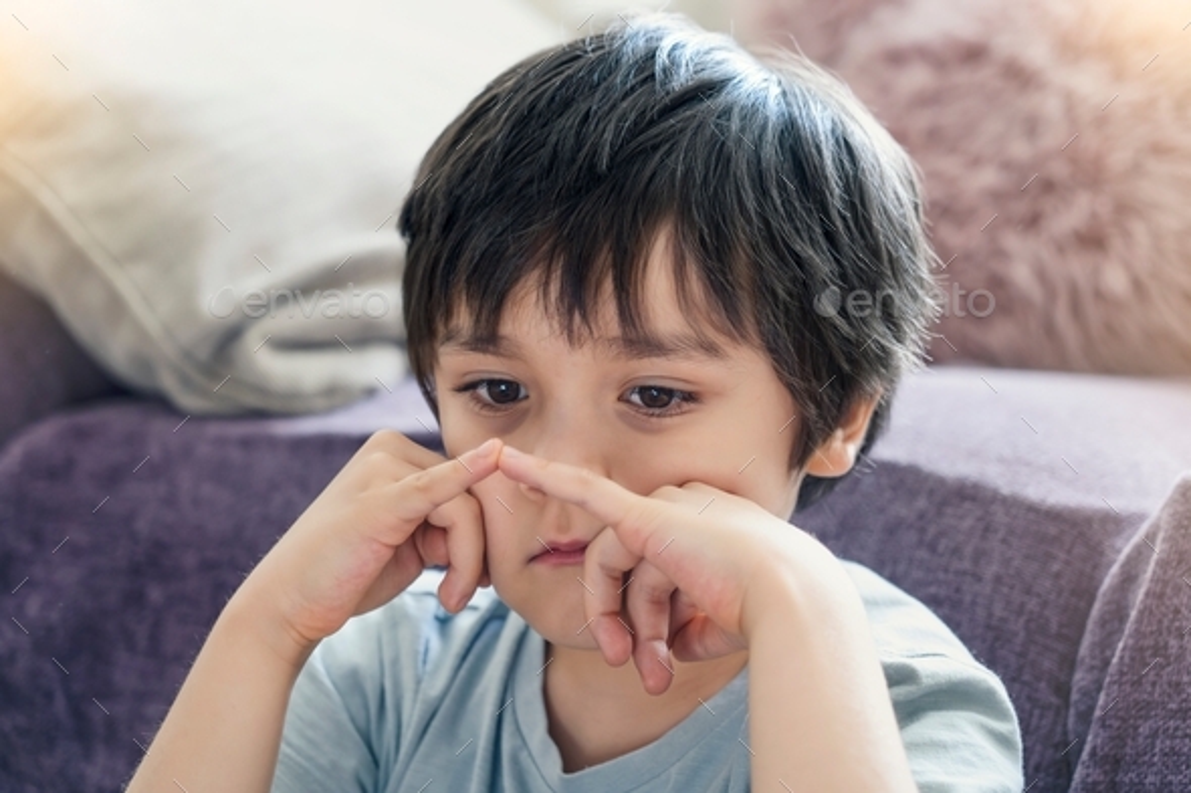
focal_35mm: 105
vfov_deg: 13.0
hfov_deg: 19.5
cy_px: 396
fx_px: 3473
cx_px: 596
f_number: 4
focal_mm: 105
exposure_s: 1/80
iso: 320
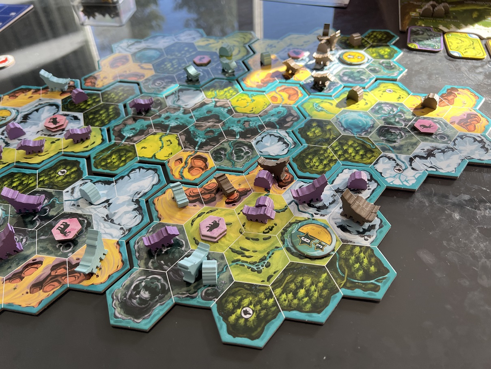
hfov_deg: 67.3
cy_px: 184
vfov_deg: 53.1
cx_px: 246
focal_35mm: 26
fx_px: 369
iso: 50
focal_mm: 5.7
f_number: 1.5
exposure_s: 1/324
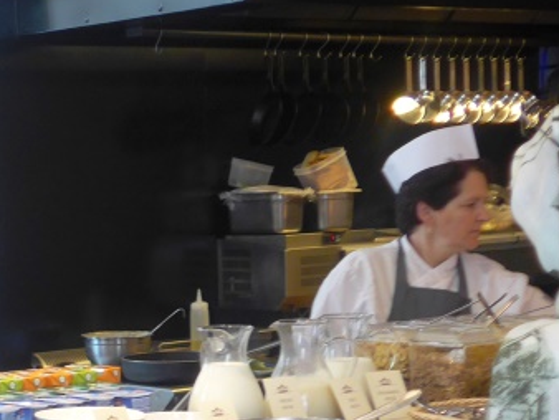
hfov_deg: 17.0
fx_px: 1761
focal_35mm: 109
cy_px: 377
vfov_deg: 13.5
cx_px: -162
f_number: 2.4
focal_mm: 7.5
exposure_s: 1/60
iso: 160
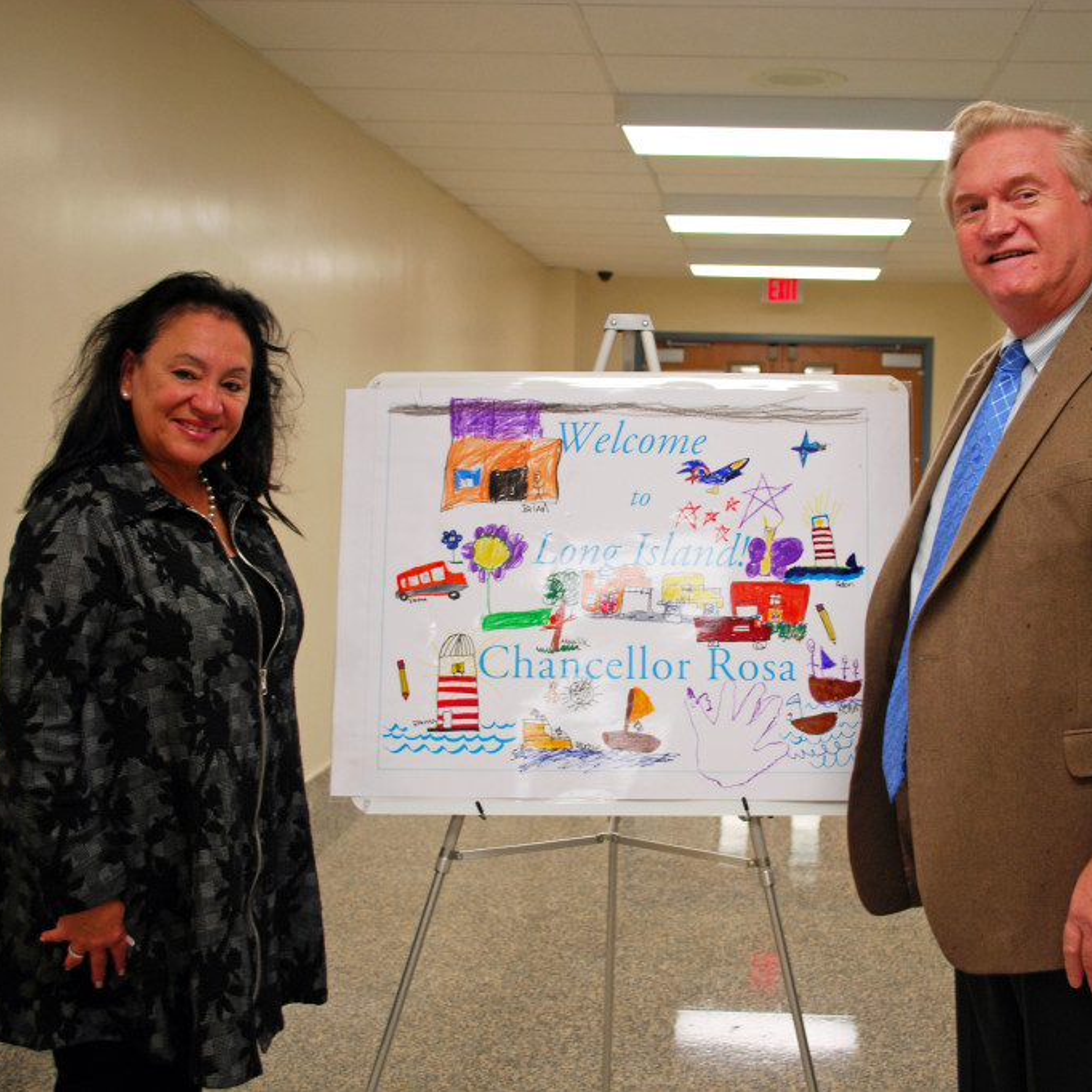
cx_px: 682
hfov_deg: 36.6
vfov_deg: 36.8
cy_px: 547
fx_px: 1642
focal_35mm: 46
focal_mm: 24
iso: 220
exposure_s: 1/30
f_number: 4.2
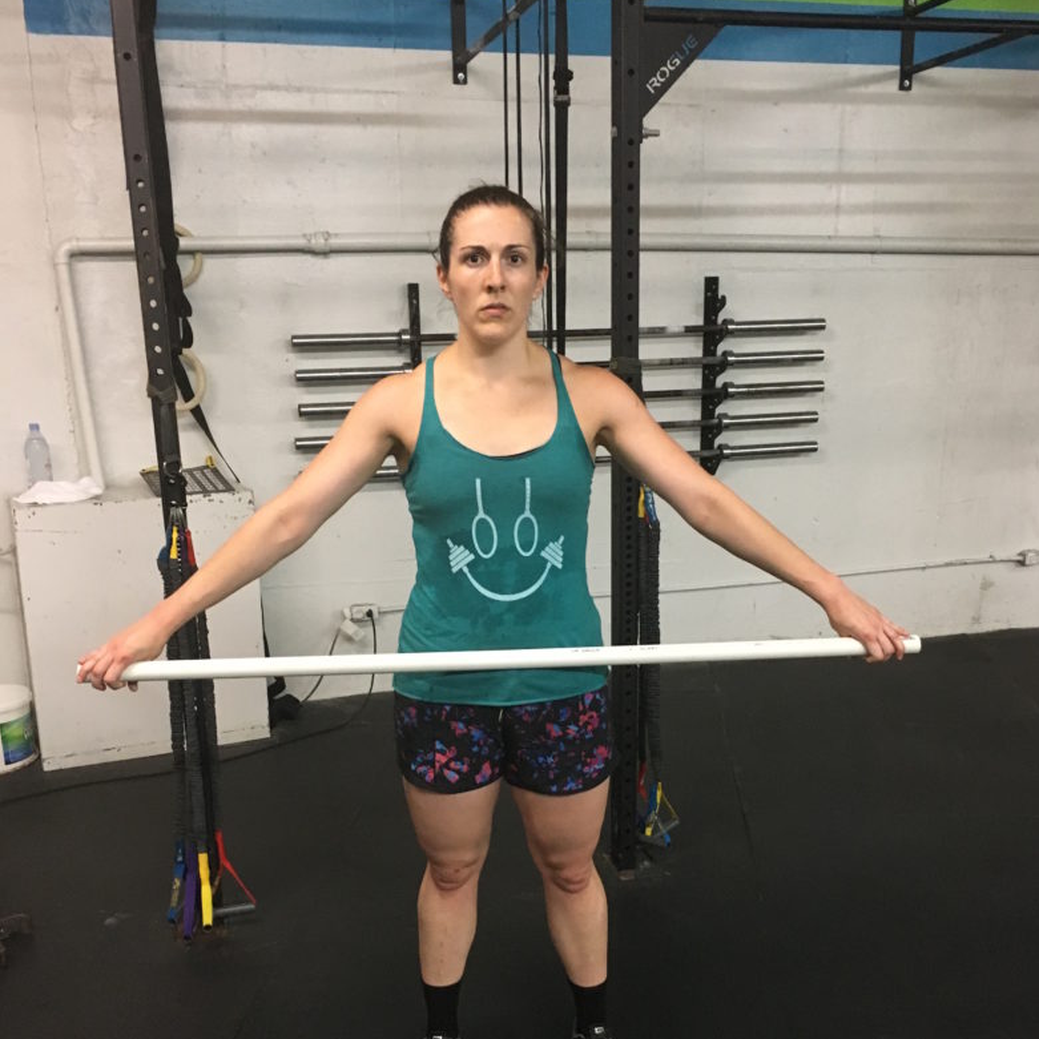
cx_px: 521
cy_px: 630
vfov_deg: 46.9
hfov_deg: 47.2
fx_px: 1189
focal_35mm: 35
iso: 200
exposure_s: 1/30
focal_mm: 4.15
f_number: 2.2
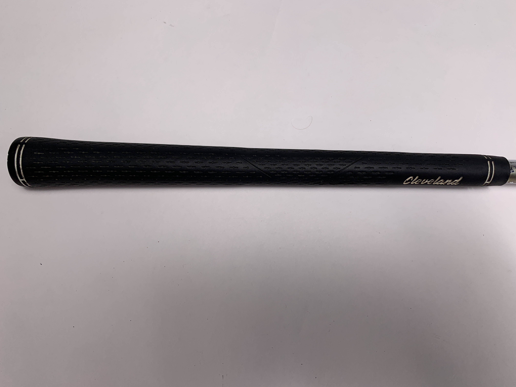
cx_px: 258
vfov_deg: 53.1
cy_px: 194
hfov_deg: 67.3
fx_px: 388
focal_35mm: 26
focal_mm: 4.25
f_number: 1.8
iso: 25
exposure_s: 1/476
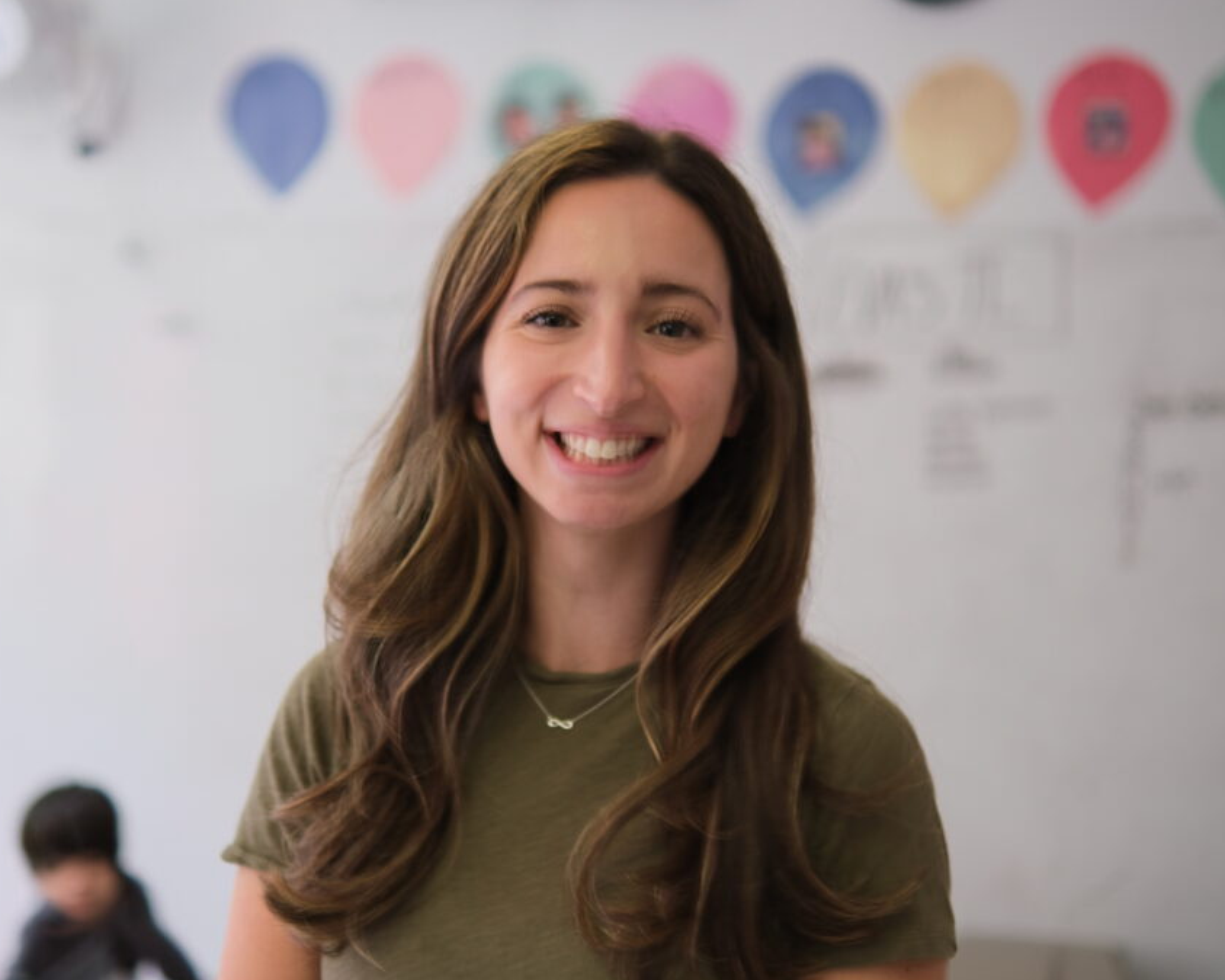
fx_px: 2066
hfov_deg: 33.0
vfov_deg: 26.7
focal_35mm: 57
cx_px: 536
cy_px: 491
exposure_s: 1/34
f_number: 1.4
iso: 160
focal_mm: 33
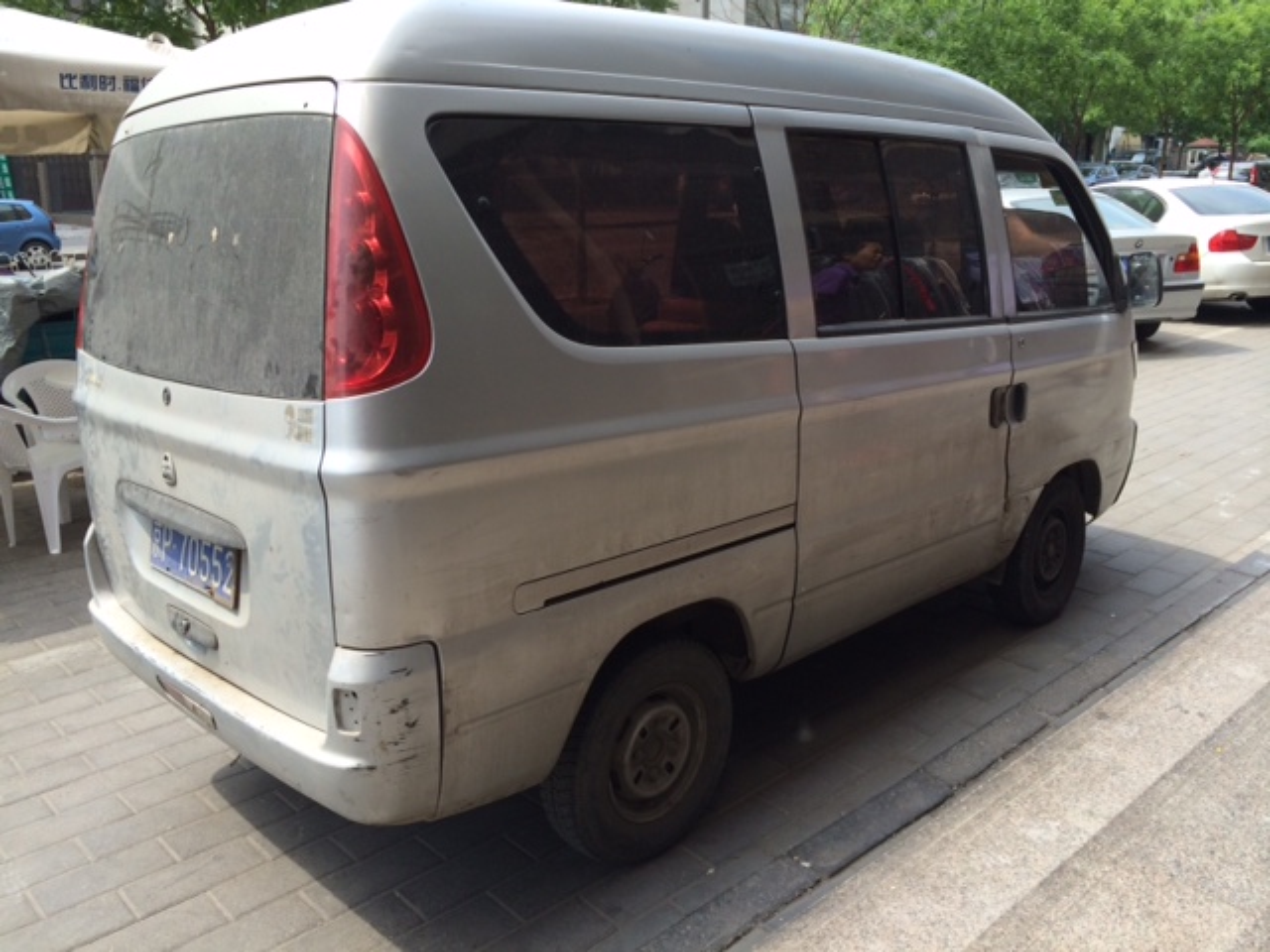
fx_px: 1101
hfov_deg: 60.0
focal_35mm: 30
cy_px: 476
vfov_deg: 46.8
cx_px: 635
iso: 32
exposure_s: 1/570
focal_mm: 4.12
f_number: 2.2
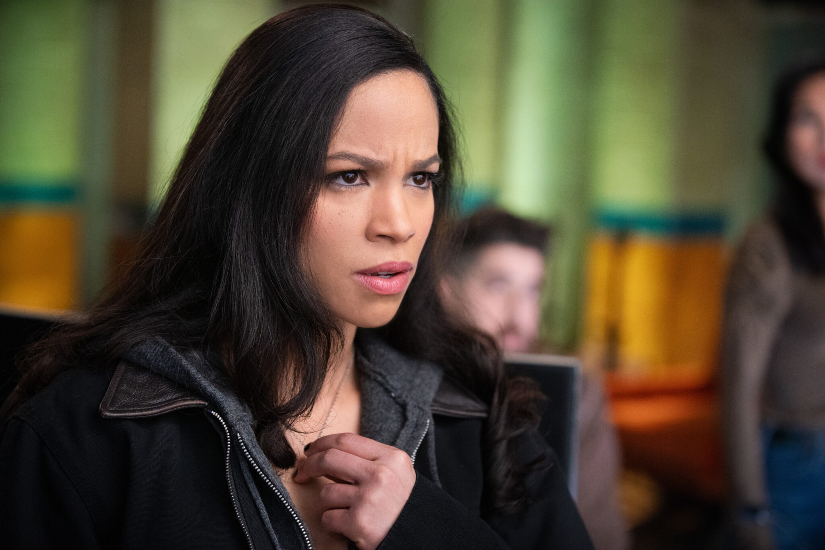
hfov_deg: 28.8
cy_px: 275
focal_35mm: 70
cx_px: 412
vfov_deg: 19.5
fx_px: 1604
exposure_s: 1/200
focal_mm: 70
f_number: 3.2
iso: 6400
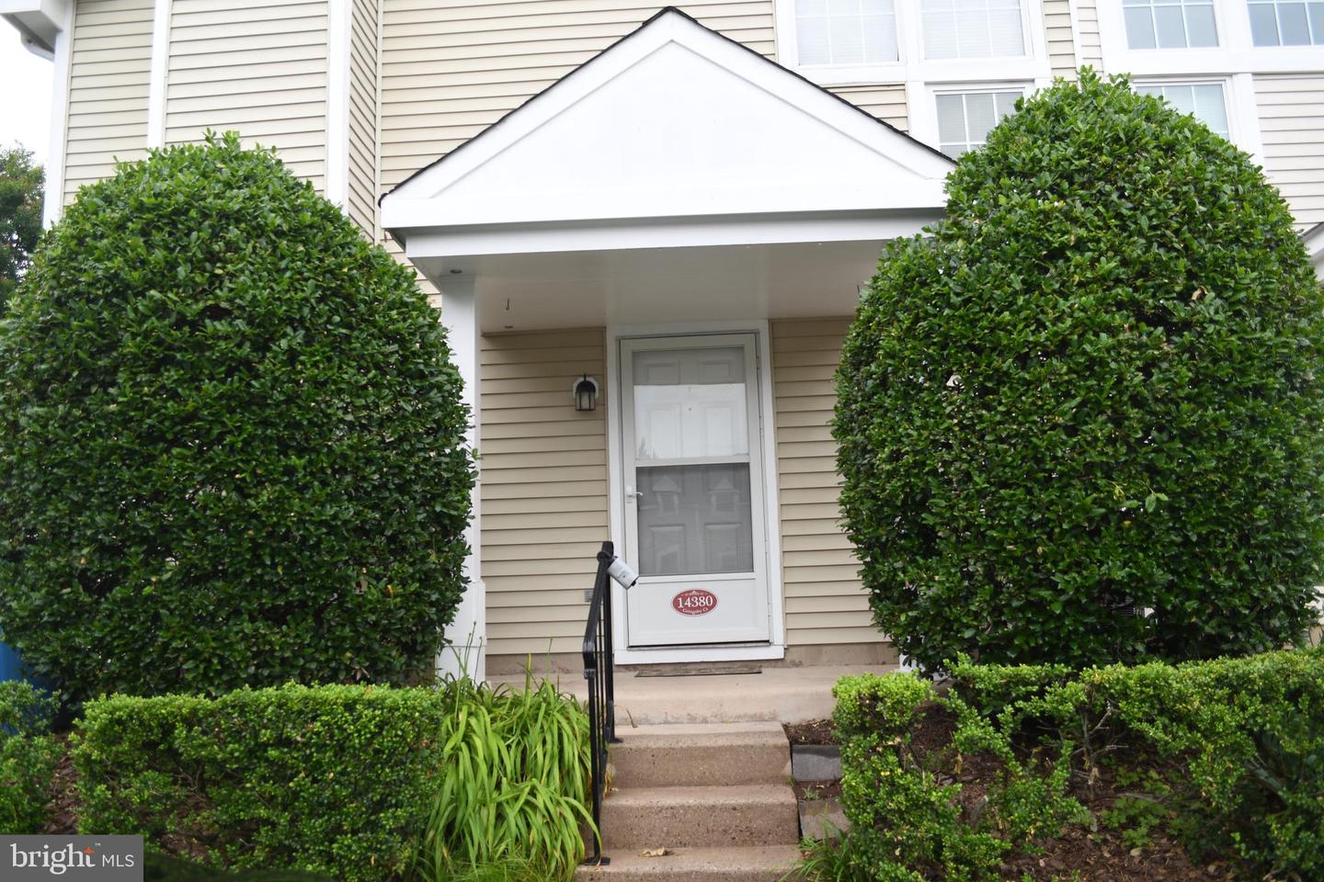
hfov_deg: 61.9
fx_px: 1103
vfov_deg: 43.6
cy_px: 441
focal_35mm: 30
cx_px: 662
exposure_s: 1/80
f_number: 4.5
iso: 100
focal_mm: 20
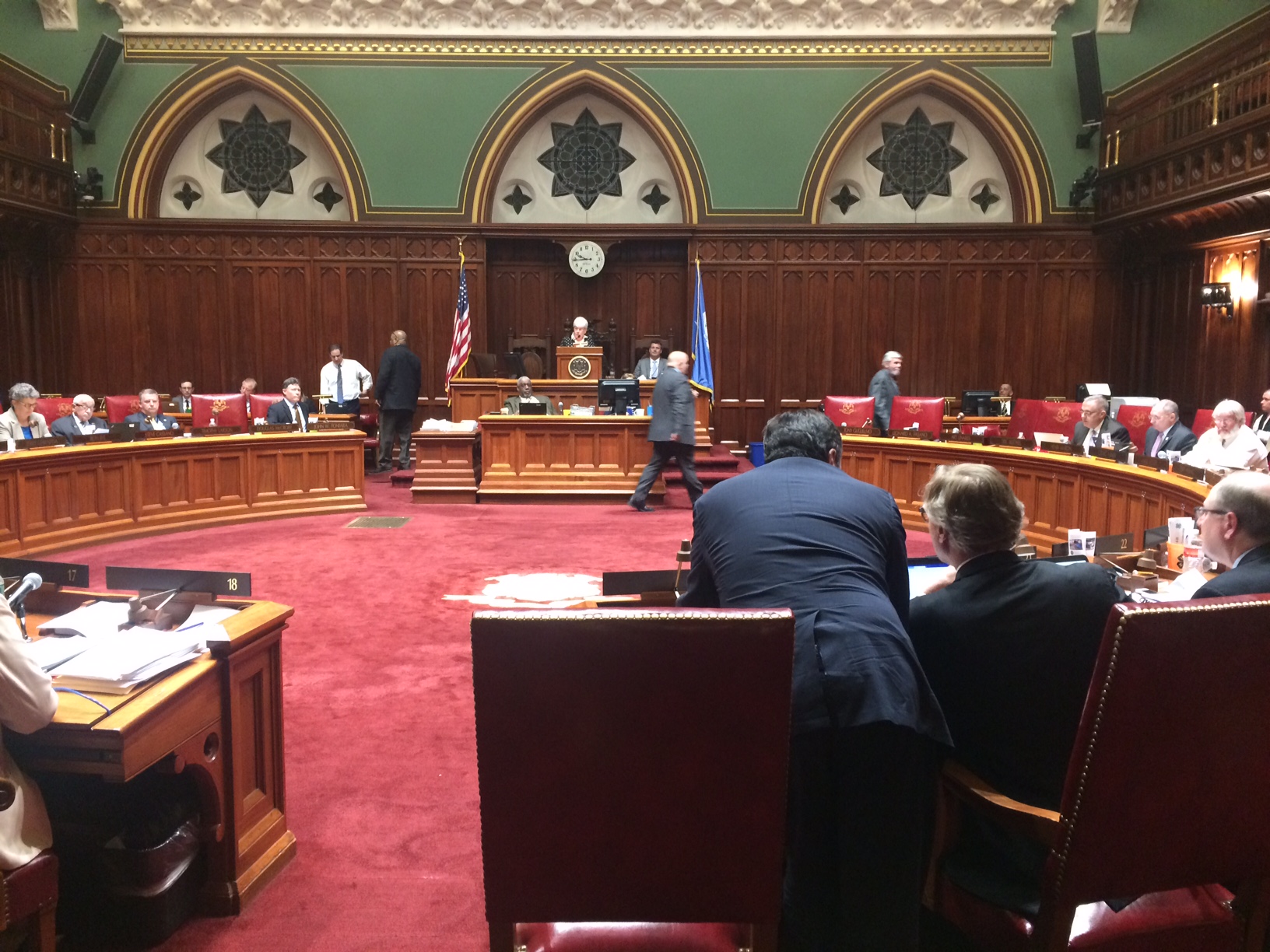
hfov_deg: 61.7
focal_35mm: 29
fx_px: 1064
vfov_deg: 48.2
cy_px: 476
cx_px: 635
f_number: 2.2
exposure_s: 1/17
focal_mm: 4.15
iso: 250
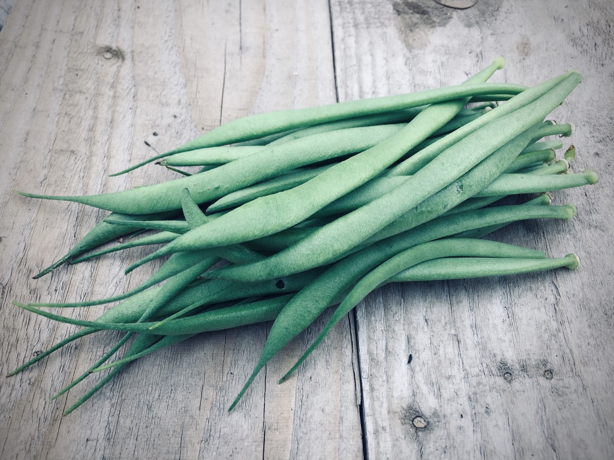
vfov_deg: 48.2
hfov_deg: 61.7
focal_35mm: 29
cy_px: 230
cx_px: 307
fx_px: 514
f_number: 2.2
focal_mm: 4.15
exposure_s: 1/119
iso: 32
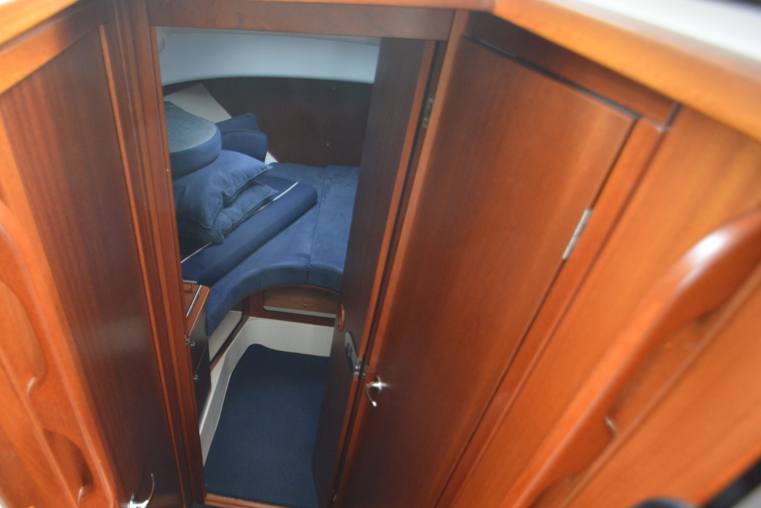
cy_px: 319
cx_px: 277
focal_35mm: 22
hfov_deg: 77.8
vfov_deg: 57.3
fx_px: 458
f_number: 4
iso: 800
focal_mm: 11
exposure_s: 1/60
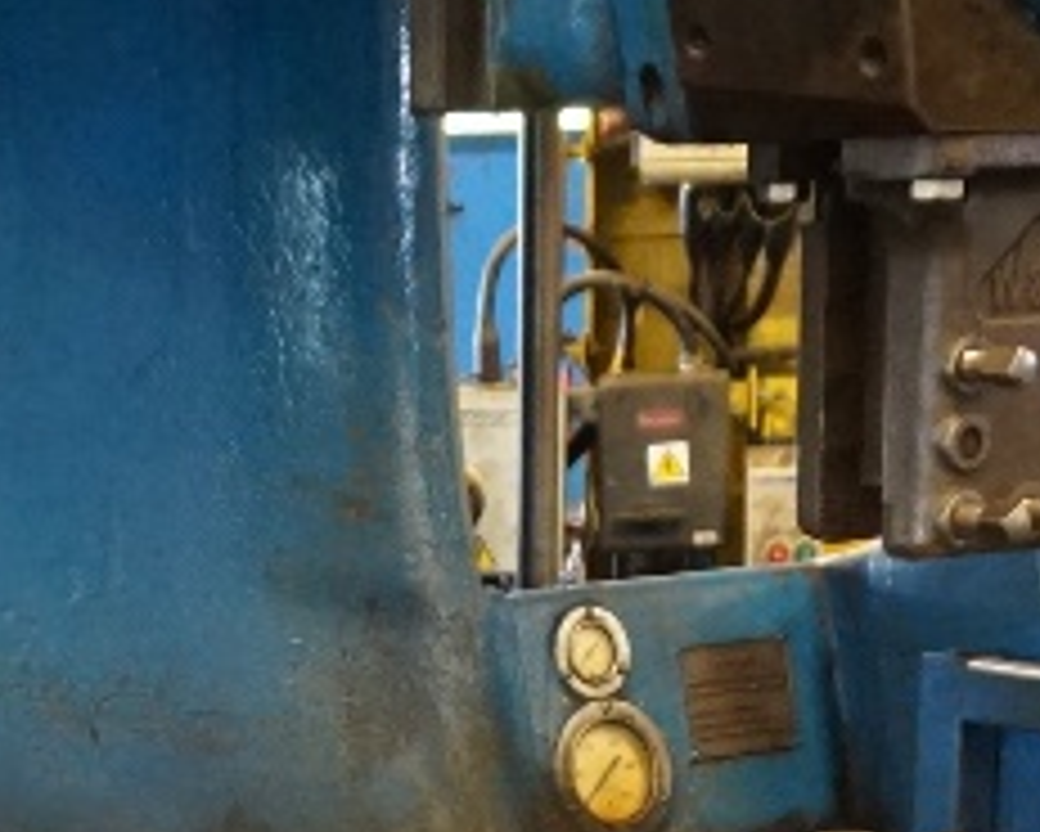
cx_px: 104
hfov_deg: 18.8
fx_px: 3079
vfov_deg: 14.4
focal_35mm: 100
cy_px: 1244
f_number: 3.5
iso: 3200
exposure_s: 1/30
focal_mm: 16
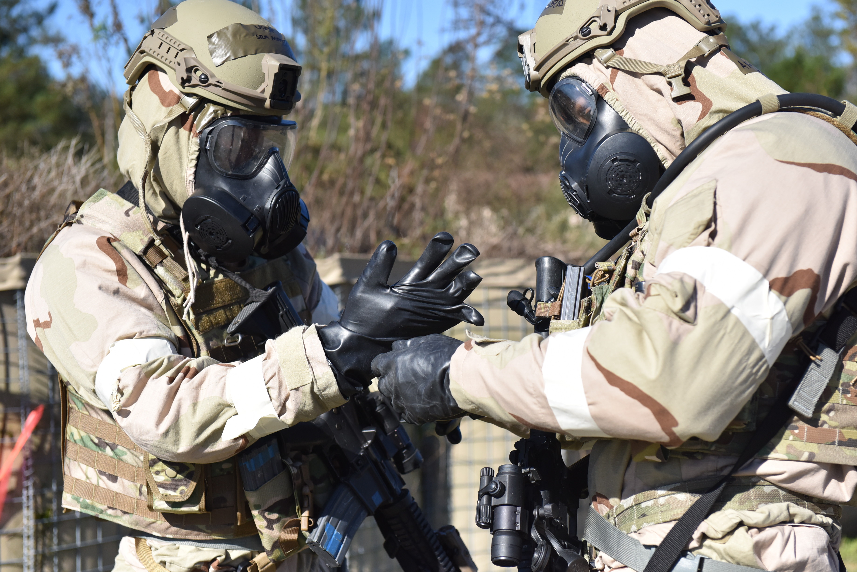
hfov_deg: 30.5
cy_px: 286
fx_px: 1572
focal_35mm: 66
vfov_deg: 20.6
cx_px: 428
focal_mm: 66
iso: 1000
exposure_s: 1/6400
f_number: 4.5
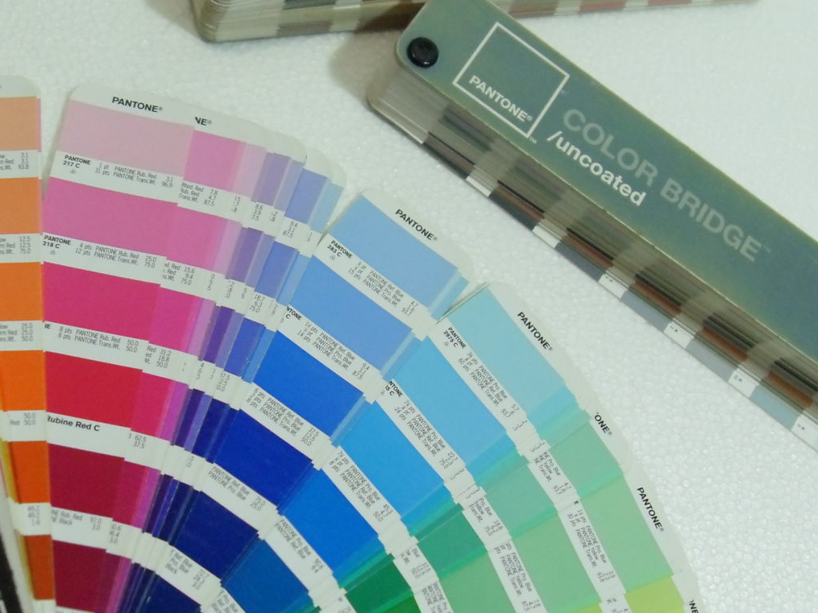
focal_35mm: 56
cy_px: 334
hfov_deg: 34.3
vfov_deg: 26.1
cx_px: 430
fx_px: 1323
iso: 400
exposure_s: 1/90
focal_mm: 6.3
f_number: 2.8
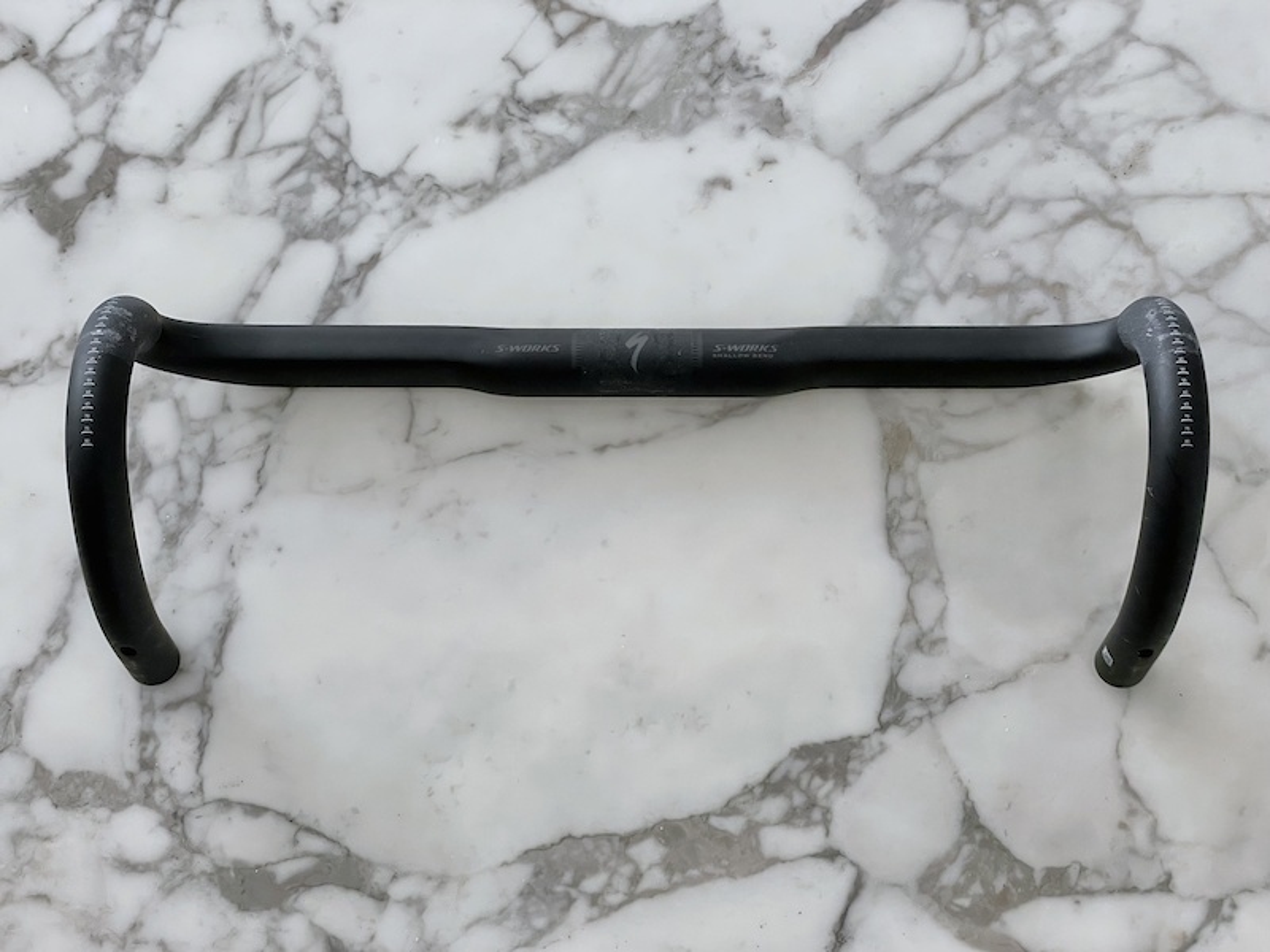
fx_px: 1908
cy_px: 476
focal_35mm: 52
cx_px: 635
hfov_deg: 36.8
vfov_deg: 28.0
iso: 200
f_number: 2
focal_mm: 6
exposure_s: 1/60
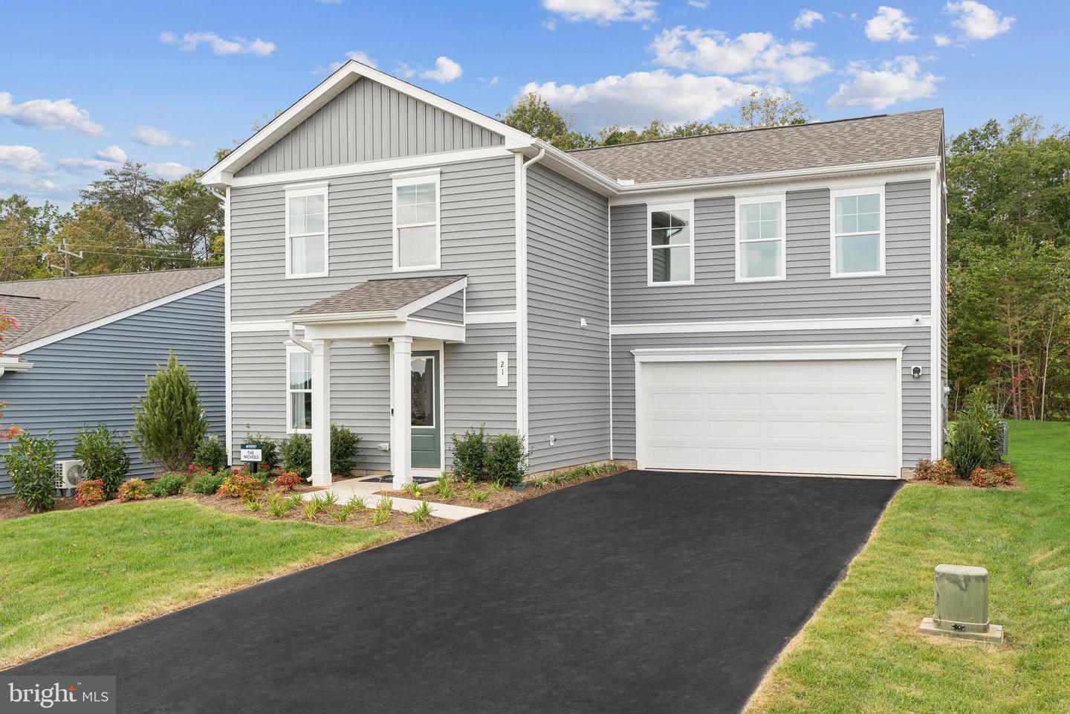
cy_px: 357
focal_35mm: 32
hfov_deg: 58.7
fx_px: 951
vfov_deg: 41.1
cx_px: 535
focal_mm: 32
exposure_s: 1/160
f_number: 8
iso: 200
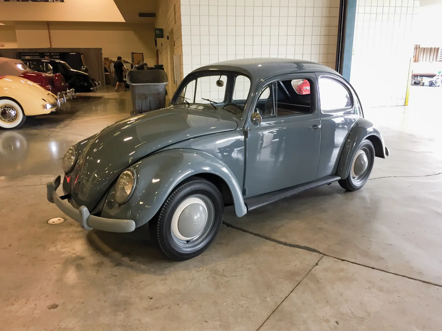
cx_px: 221
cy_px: 166
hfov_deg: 61.7
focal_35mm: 29
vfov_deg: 48.2
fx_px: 370
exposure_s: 1/30
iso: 64
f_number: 2.2
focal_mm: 4.15
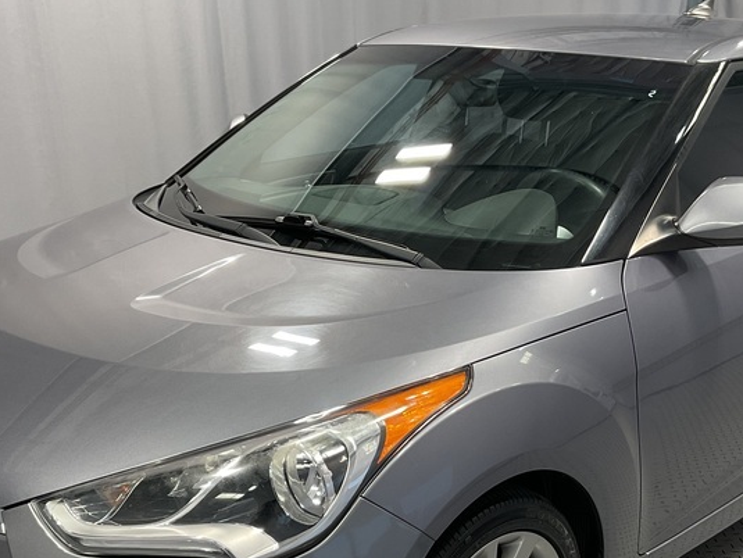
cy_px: 428
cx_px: 407
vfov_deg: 27.6
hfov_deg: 36.8
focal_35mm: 52
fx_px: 1117
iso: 50
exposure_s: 1/120
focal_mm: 3
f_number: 1.8
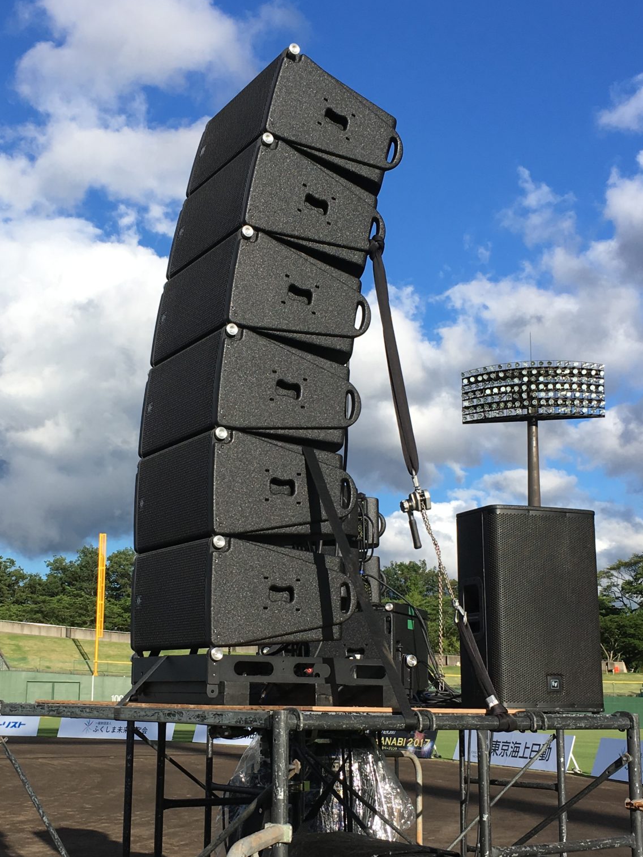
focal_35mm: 49
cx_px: 254
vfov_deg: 38.8
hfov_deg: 29.6
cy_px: 486
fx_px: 1214
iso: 25
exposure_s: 1/1350
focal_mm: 4.15
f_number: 2.2
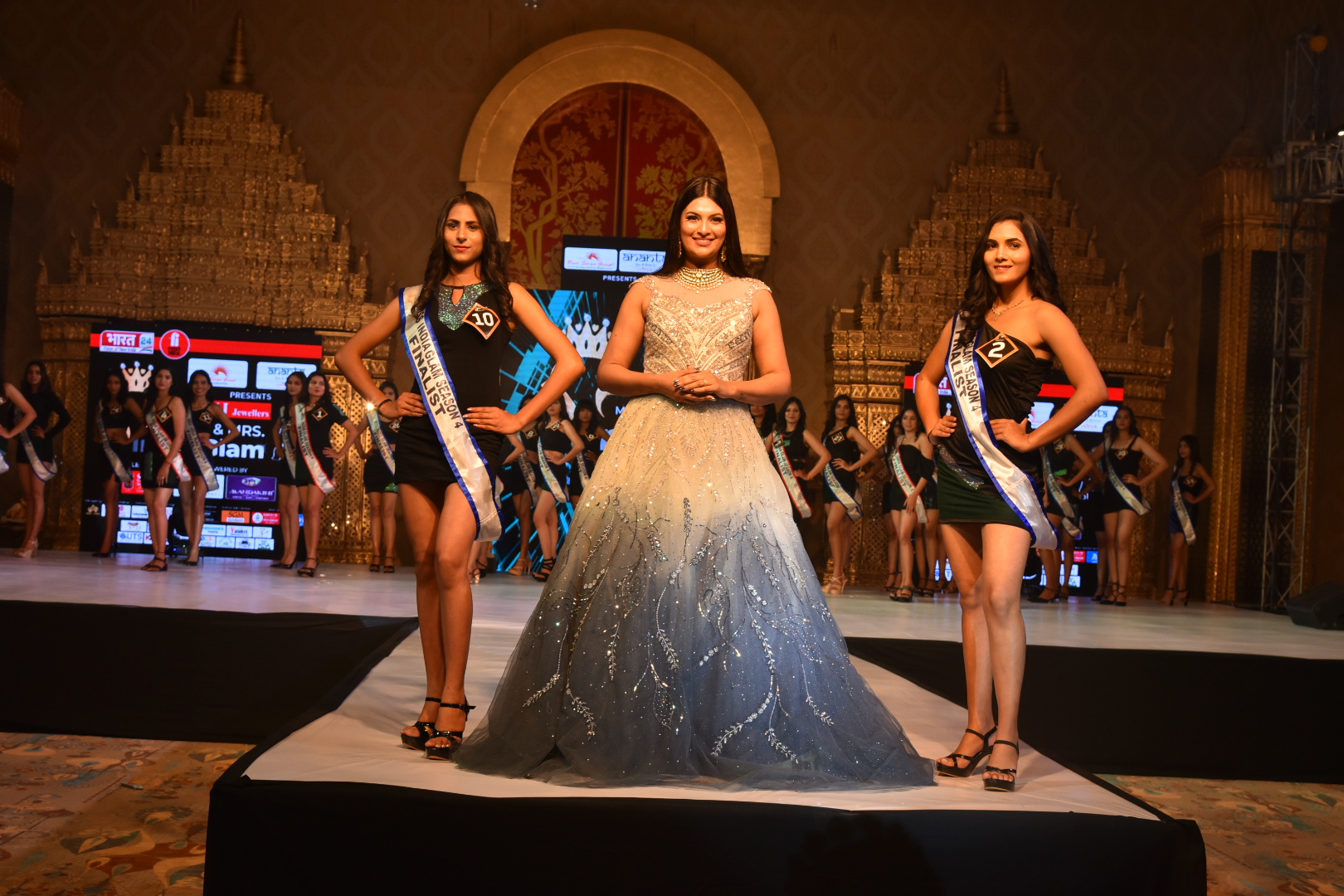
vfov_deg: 28.1
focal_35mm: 48
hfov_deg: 41.1
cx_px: 672
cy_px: 448
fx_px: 1792
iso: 500
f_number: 7.1
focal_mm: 48
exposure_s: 1/160
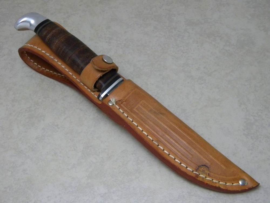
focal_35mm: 56
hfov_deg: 34.3
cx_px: 135
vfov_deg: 26.1
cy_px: 102
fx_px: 437
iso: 400
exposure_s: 1/33.3
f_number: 4.1
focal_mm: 10.1
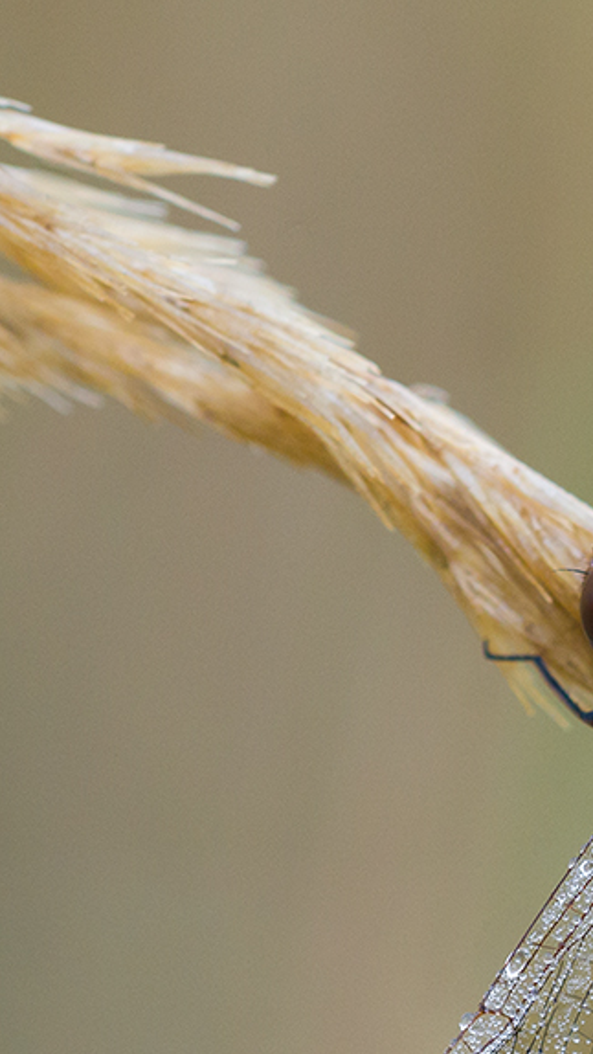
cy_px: 589
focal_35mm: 547
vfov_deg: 3.9
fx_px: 15286
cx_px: 597
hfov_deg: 2.2
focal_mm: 200
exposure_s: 1/320
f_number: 6.3
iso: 800
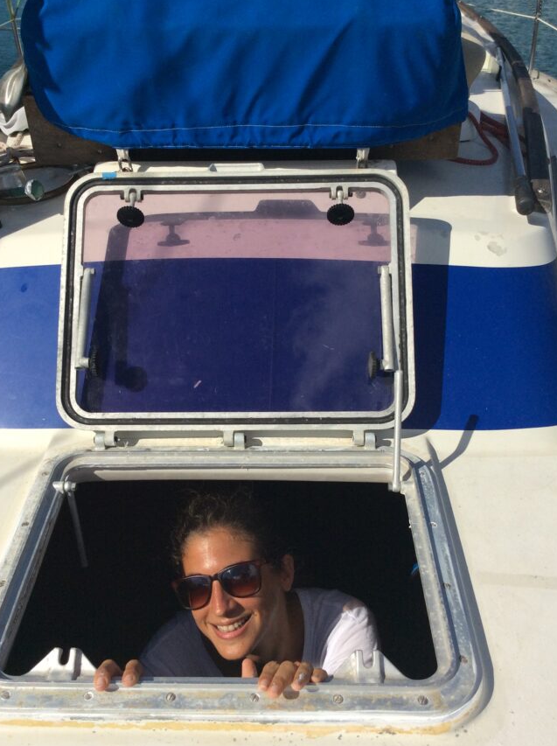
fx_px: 774
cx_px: 265
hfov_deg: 39.5
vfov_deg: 51.4
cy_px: 401
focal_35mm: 36
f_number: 2.4
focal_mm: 3.3
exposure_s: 1/3817
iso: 32
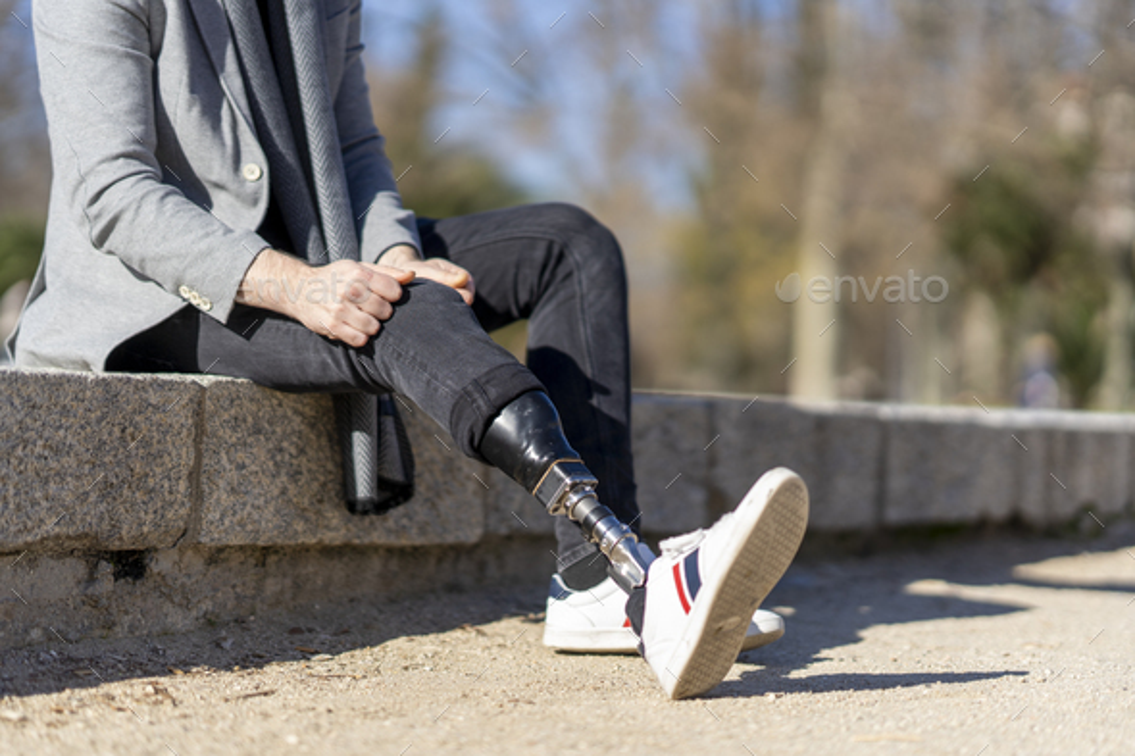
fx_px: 2679
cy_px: 378
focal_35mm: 85
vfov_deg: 16.1
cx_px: 568
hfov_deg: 23.9
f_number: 1.4
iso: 50
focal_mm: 85
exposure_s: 1/3200
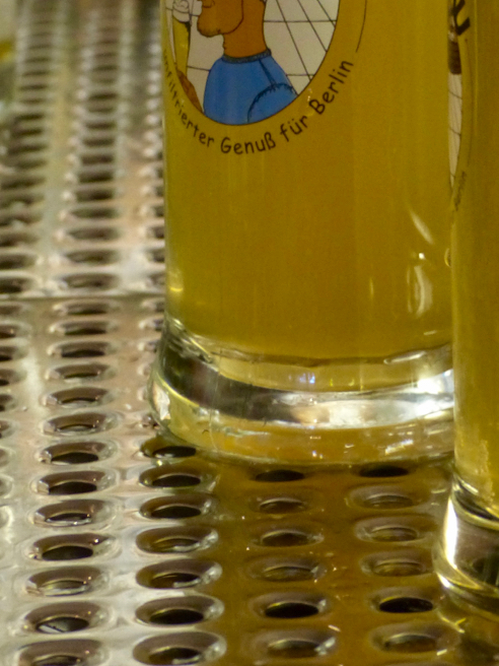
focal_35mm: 199
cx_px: 459
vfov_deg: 9.9
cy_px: 111
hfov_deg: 7.4
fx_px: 3825
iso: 400
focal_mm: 18.3
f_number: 2.8
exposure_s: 1/6
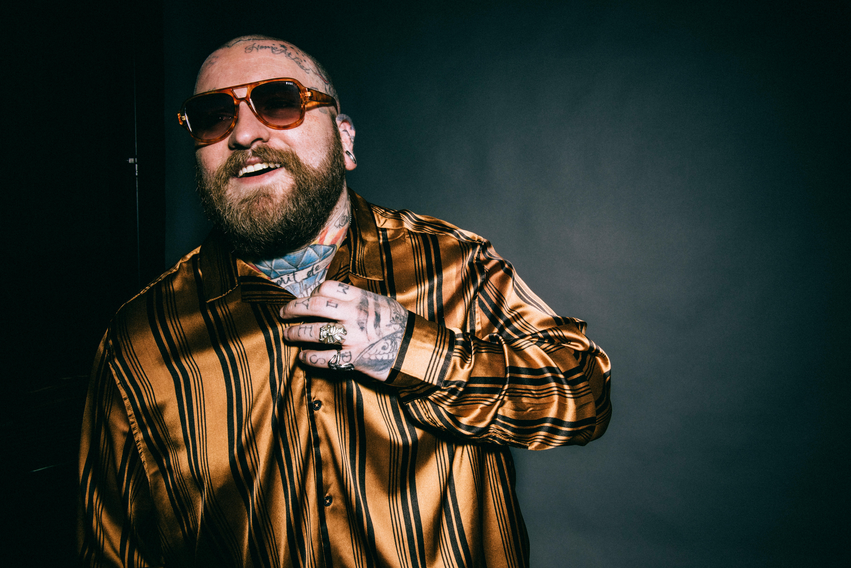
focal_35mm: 34
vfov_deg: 38.9
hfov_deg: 55.8
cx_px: 426
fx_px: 804
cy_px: 284
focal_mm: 34
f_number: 13
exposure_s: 1/160
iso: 160
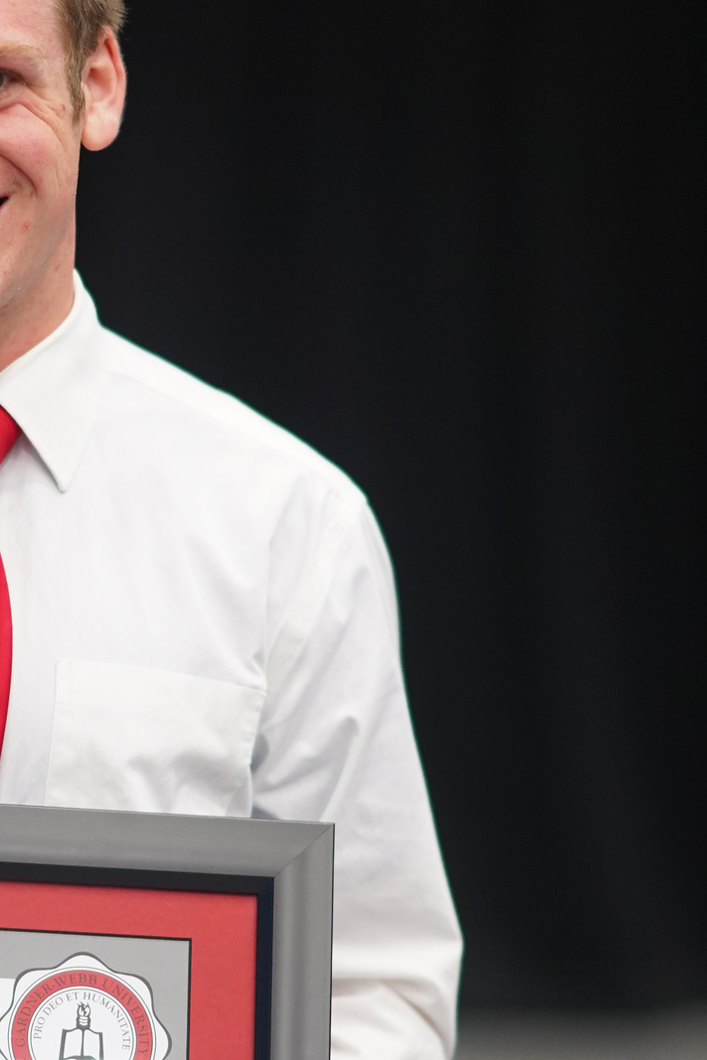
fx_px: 6011
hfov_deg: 6.7
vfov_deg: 10.1
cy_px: 576
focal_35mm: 204
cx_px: -5
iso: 1600
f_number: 1.4
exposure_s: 1/500
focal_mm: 85
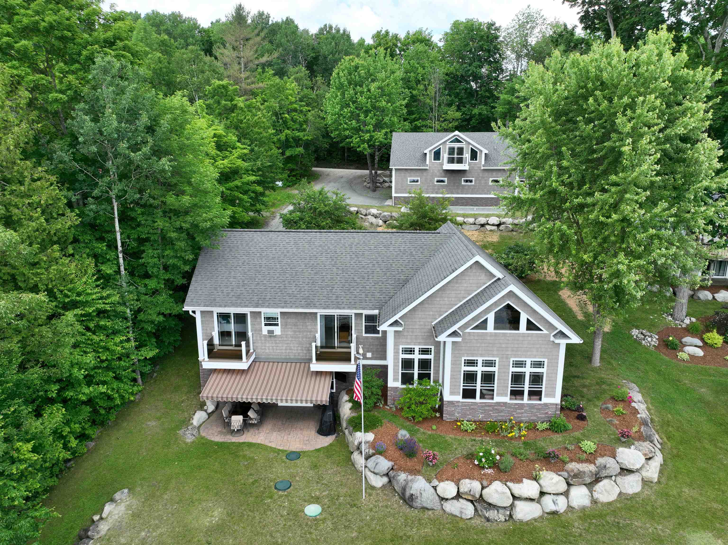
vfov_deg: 56.8
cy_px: 272
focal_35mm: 24
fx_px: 505
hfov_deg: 71.6
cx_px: 364
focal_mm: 12.29
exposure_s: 1/1250
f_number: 2.8
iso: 300
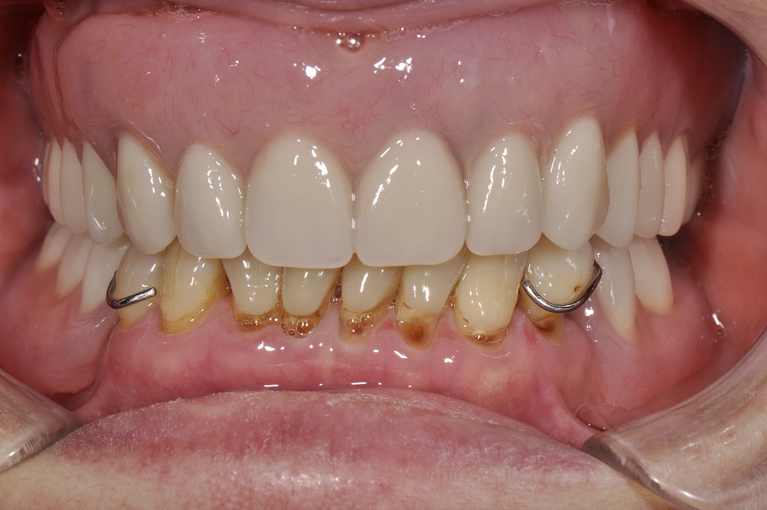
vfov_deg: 8.7
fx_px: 3352
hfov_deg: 13.1
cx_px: 384
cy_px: 255
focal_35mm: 158
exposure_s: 1/160
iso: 200
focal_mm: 105
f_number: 32
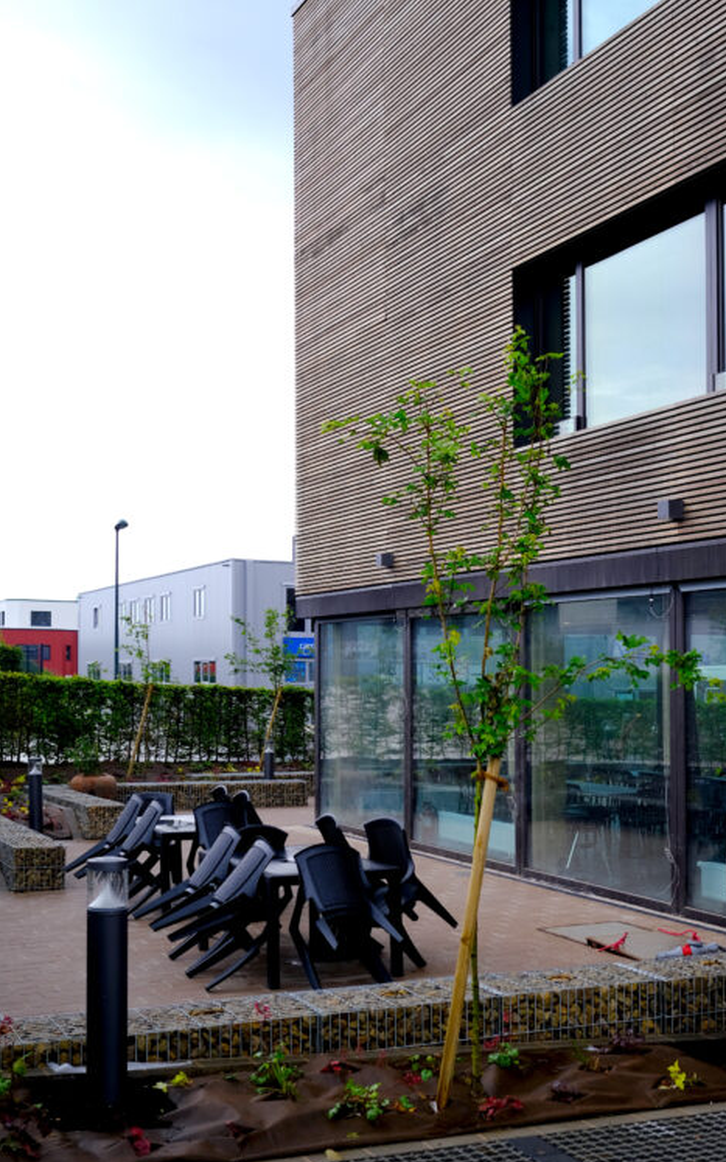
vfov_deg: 46.2
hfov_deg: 29.7
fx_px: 1361
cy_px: 551
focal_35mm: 43
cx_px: 465
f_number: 4.5
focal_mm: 23
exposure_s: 1/800
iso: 250
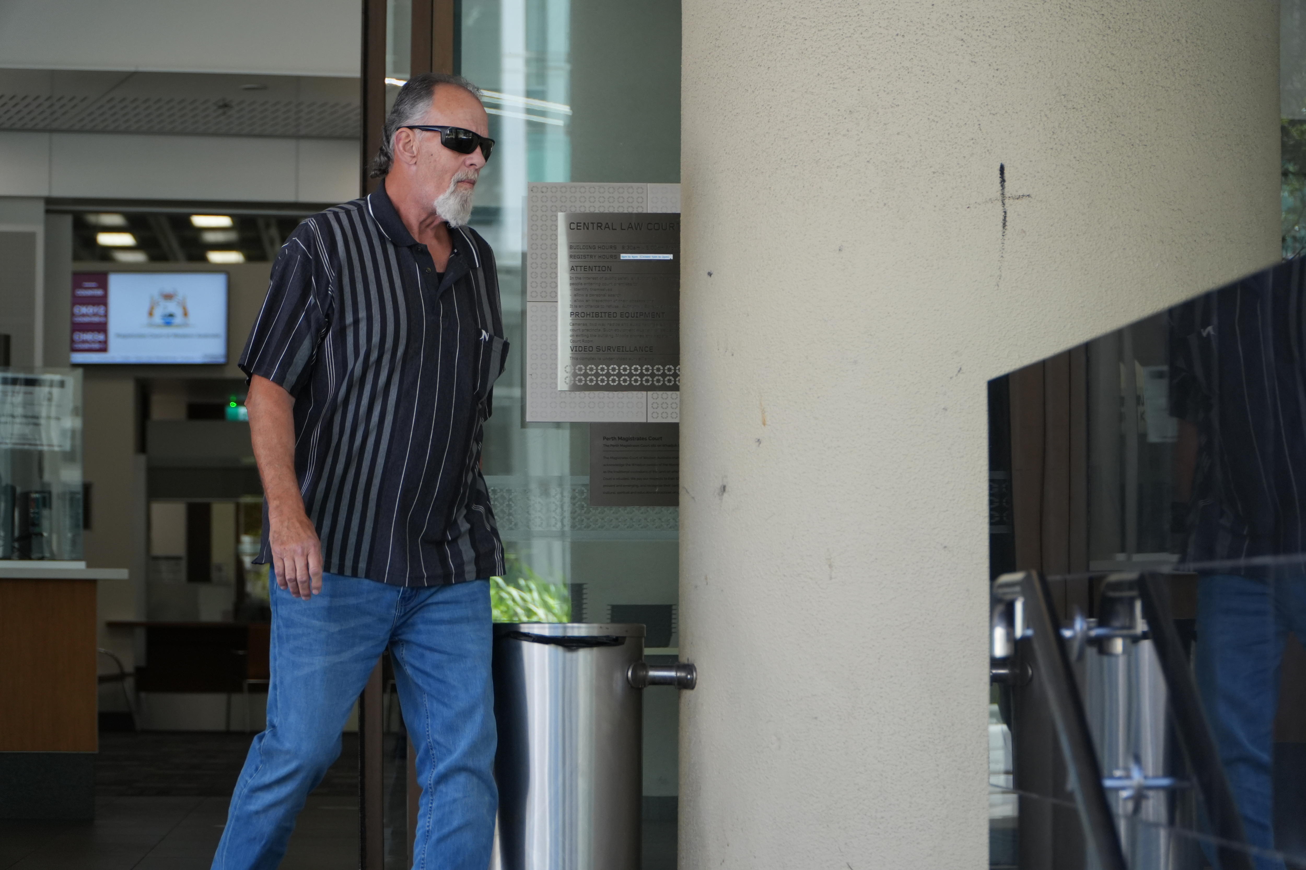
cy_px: 435
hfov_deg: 19.2
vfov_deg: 12.9
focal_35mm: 106
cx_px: 653
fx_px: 3863
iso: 640
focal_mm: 71
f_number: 4
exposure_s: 1/320
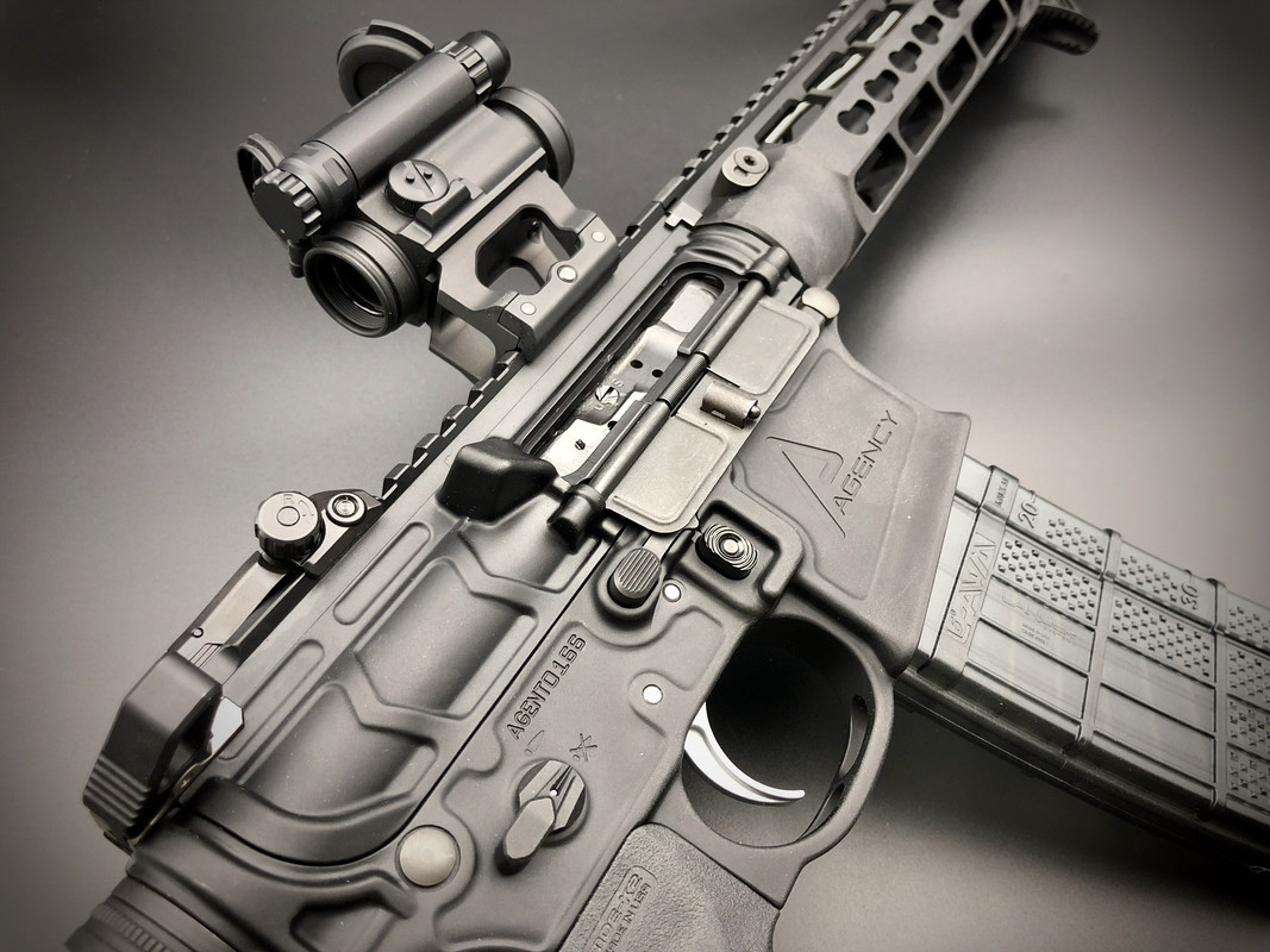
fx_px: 1027
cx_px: 635
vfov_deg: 49.7
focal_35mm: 28
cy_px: 476
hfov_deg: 63.4
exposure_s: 1/24
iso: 32
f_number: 1.8
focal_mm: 4
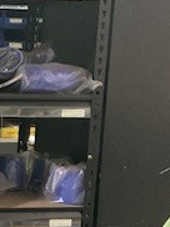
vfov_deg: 19.2
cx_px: -114
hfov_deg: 13.3
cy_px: 146
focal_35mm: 102
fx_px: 669
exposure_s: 1/25
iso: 500
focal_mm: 3
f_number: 1.8
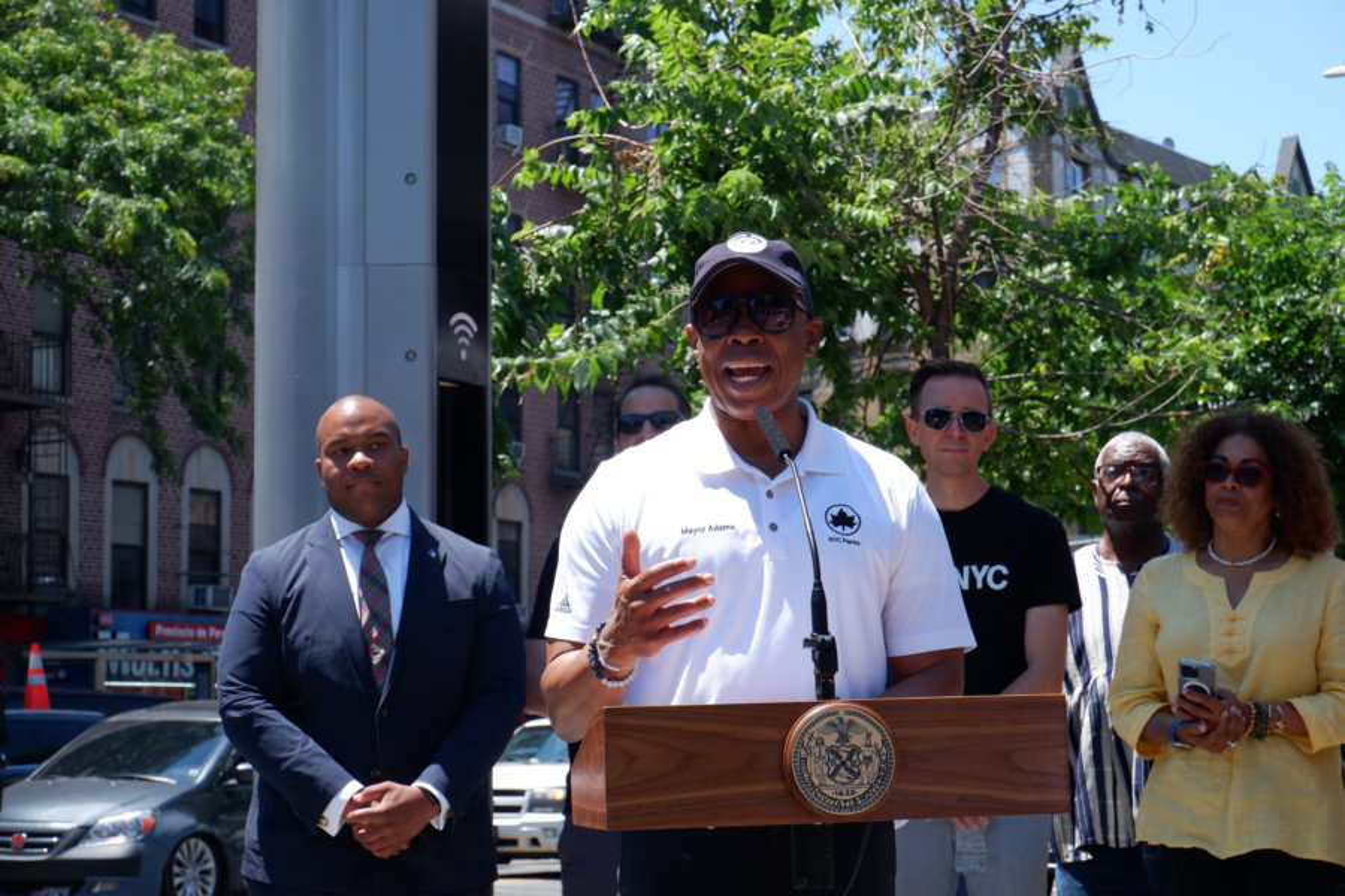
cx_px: 672
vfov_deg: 20.0
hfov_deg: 29.7
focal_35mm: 68
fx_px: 2540
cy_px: 448
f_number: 8
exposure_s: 1/240
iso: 200
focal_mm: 45
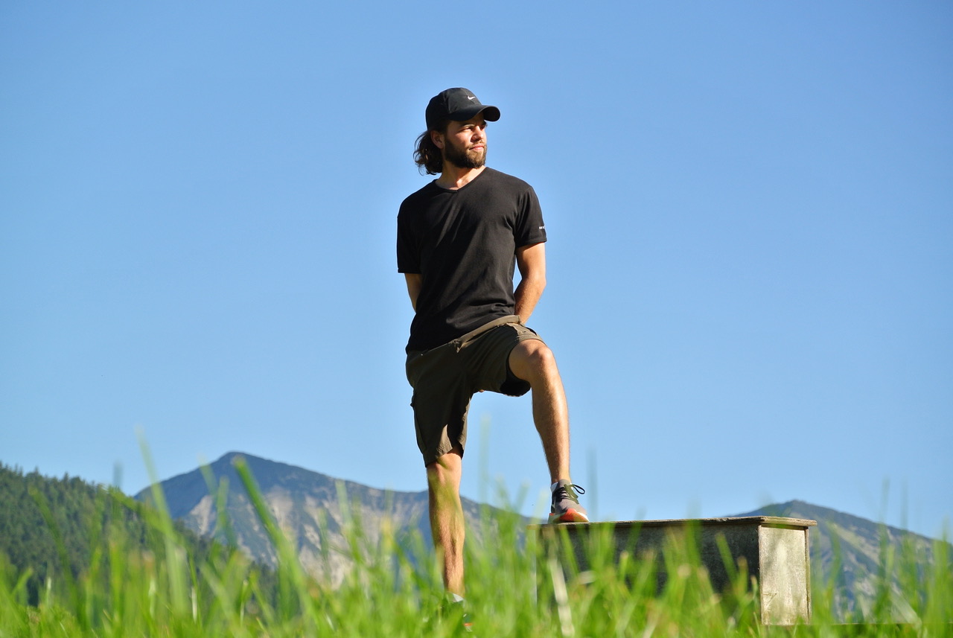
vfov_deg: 8.6
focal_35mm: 160
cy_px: 319
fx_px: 4241
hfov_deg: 12.8
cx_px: 476
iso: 100
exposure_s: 1/500
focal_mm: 59.4
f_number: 4.5
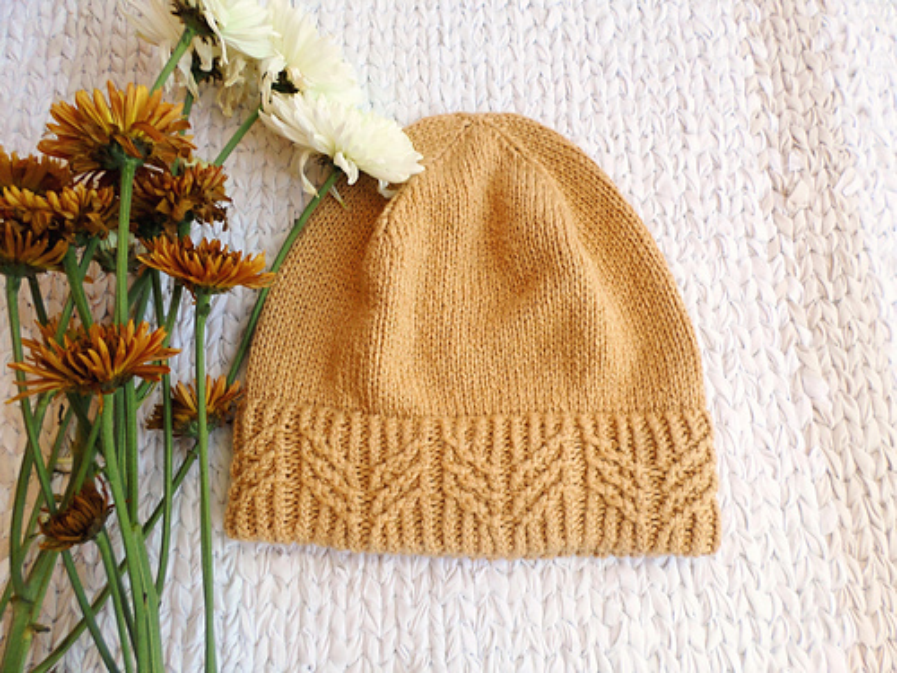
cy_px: 336
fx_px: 648
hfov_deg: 69.4
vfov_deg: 54.9
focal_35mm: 25
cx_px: 448
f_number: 2.5
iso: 80
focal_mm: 4.5
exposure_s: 1/60
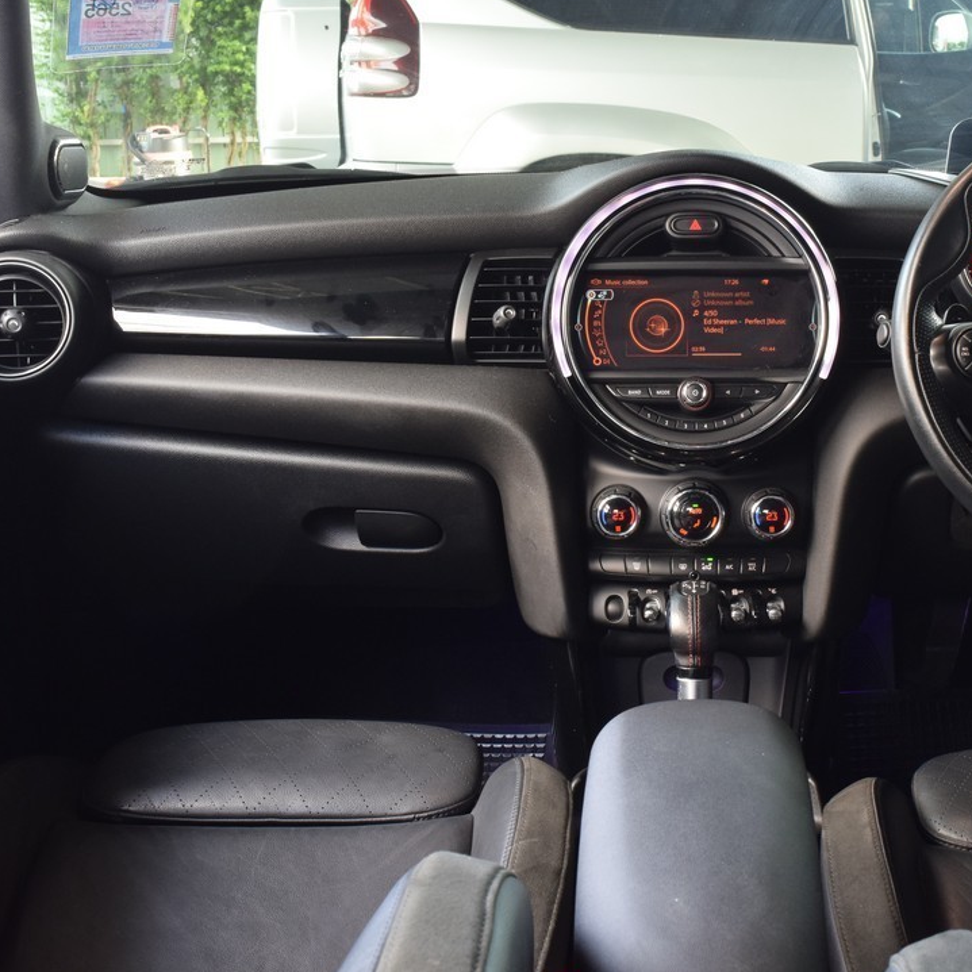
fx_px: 1673
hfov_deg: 32.0
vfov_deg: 32.4
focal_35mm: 53
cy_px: 483
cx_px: 675
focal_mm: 27
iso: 1000
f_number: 13
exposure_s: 1/6
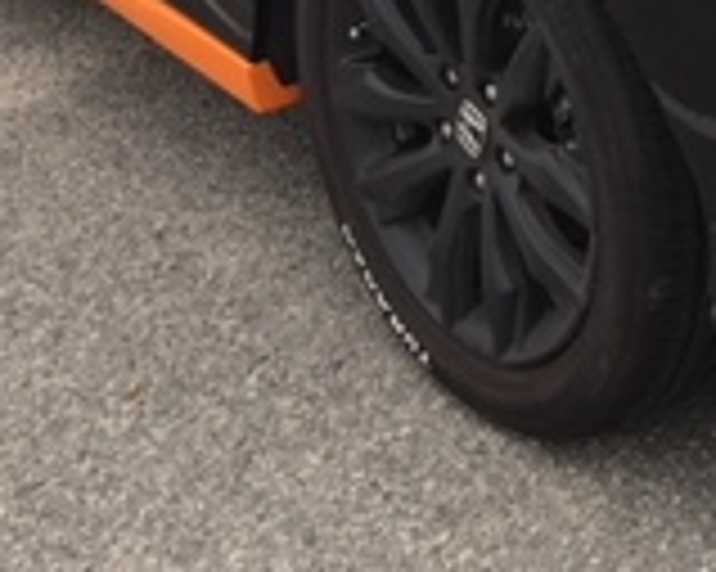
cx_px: 901
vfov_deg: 12.4
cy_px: -432
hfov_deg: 16.1
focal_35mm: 114
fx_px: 2414
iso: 25
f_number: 2.2
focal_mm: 4.15
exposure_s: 1/346
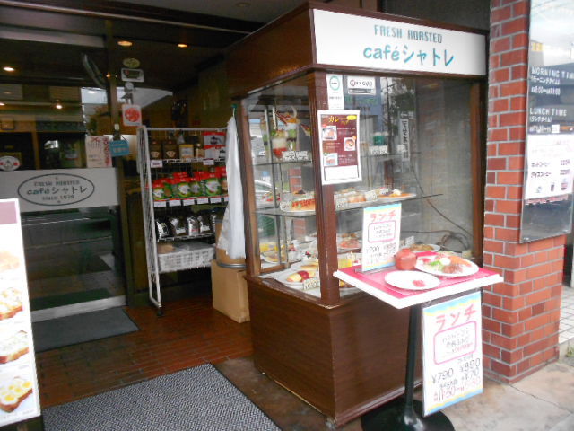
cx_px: 287
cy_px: 216
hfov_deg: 67.3
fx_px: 431
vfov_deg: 53.1
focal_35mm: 26
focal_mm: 4.6
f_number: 3.2
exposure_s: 1/320
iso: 400
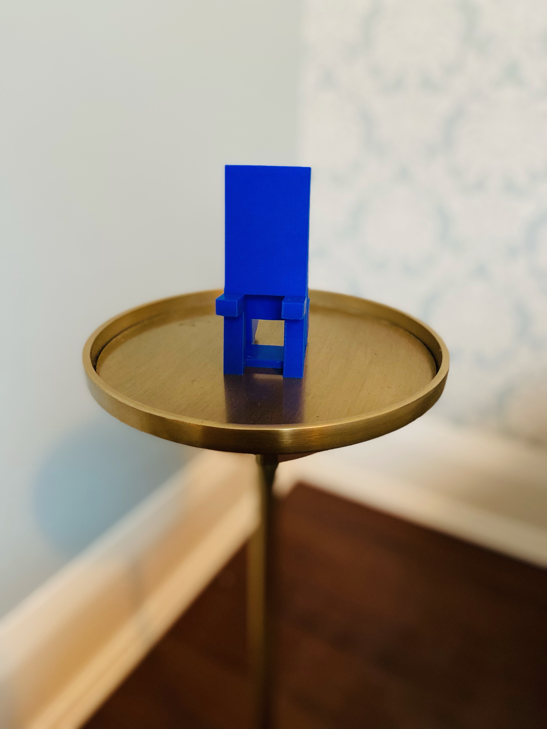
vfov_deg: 67.3
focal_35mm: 26
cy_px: 364
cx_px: 274
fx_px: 548
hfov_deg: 53.1
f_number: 1.8
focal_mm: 4.25
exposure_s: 1/40
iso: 500
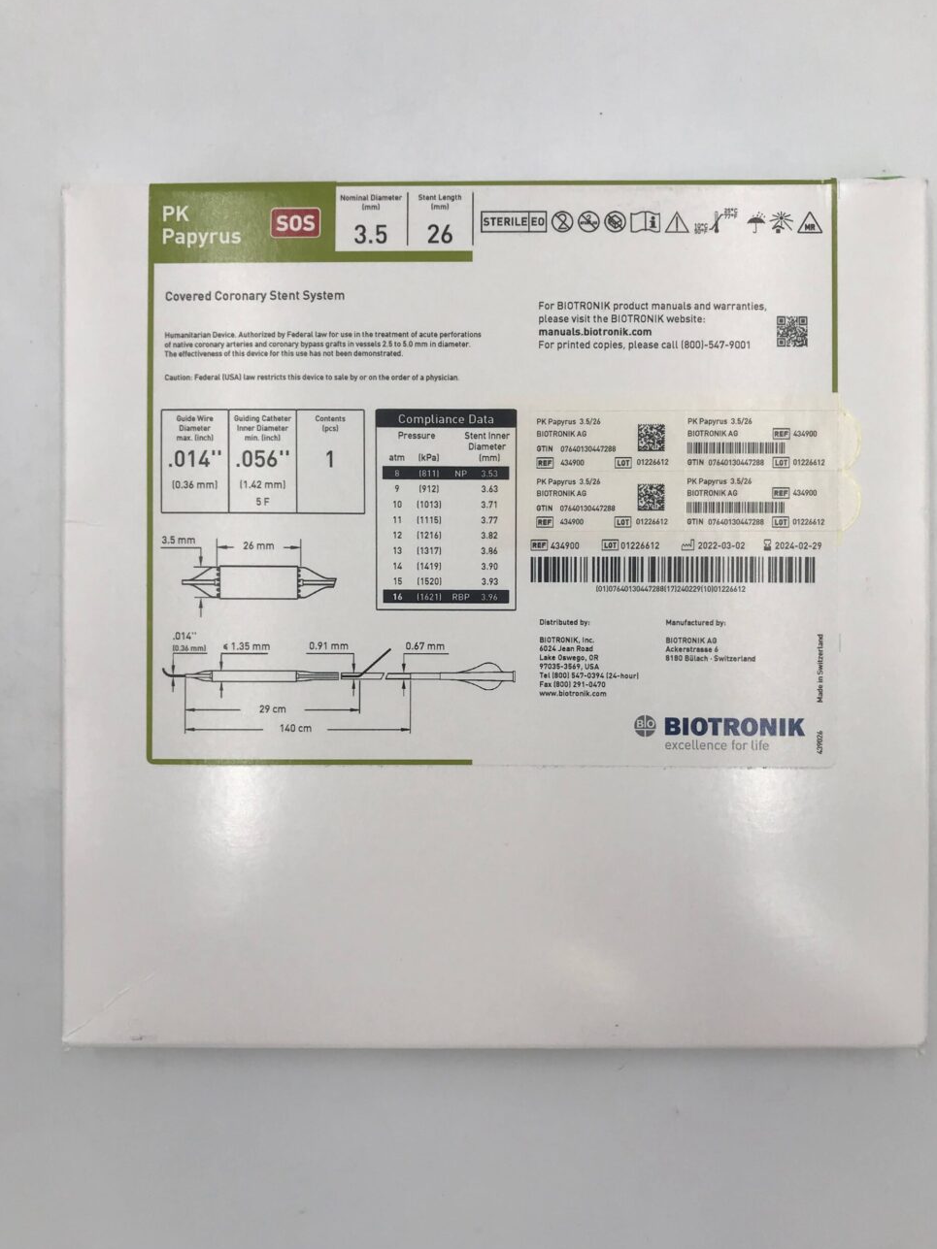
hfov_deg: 48.2
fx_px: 1047
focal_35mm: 29
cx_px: 485
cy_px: 634
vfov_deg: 61.7
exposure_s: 1/342
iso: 20
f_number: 1.8
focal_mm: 3.99
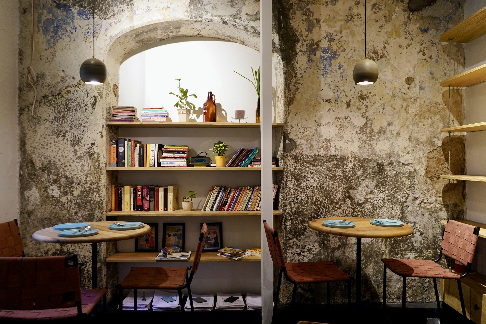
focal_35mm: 28
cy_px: 162
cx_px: 243
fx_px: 378
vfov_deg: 46.4
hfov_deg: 65.5
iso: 2500
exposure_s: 1/160
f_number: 3.5
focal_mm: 28
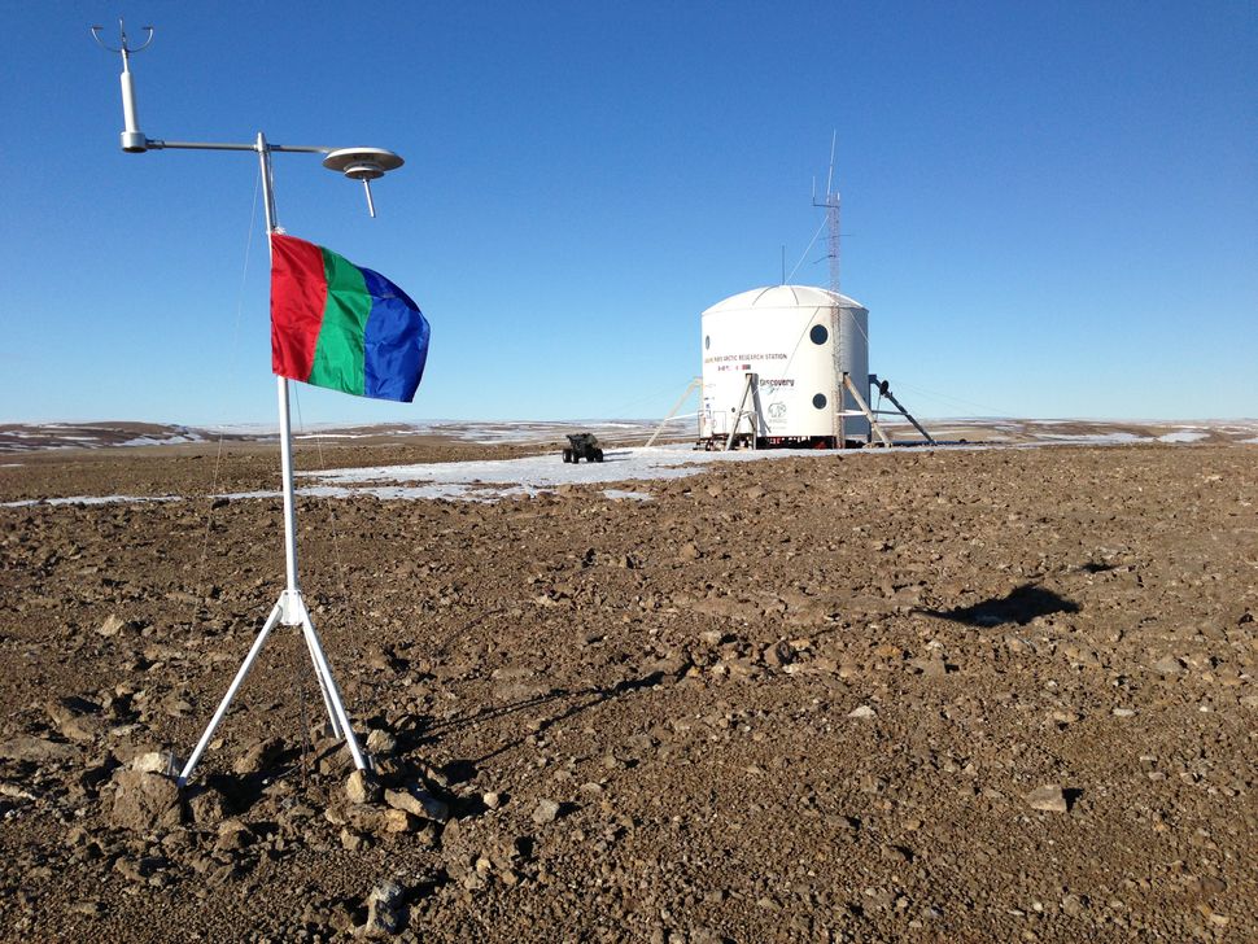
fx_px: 1200
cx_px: 629
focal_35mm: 33
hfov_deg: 55.3
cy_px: 472
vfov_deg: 43.0
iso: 50
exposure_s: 1/2358
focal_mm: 4.13
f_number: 2.4
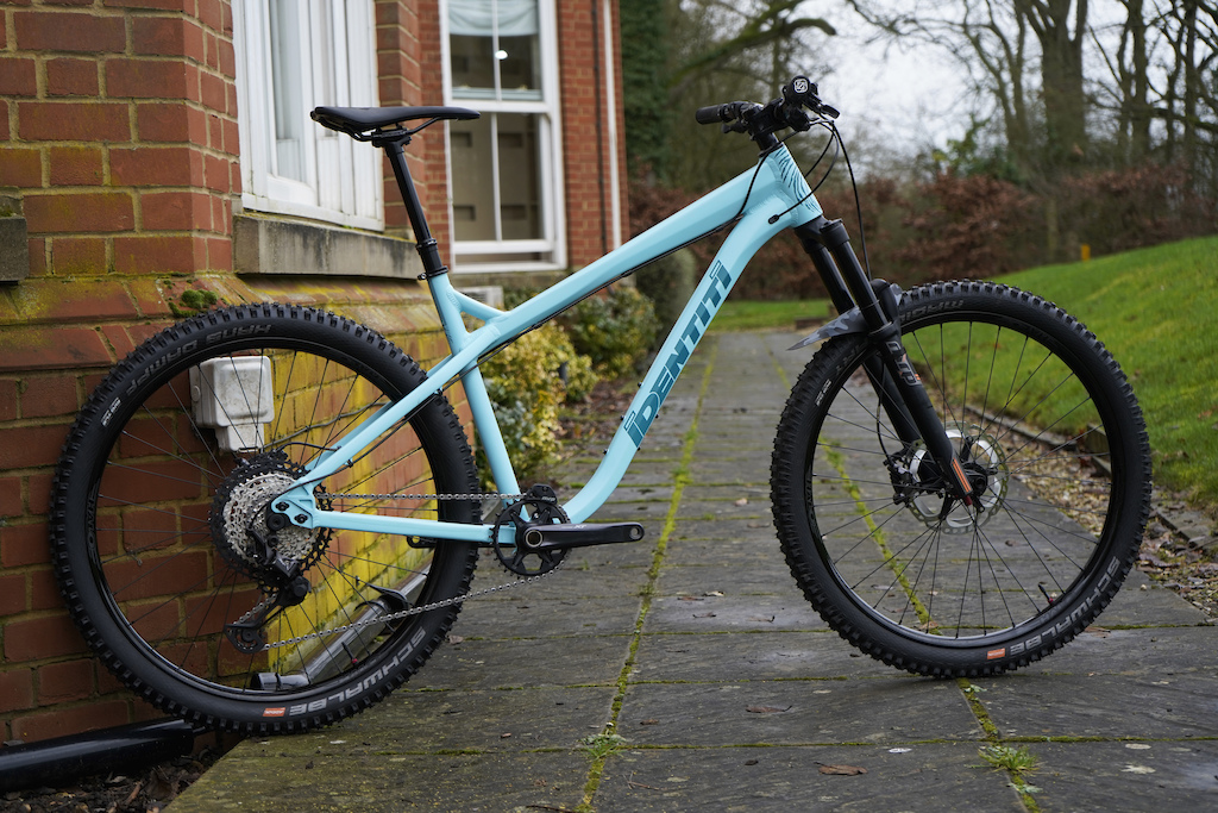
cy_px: 406
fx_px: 2267
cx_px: 609
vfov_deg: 20.3
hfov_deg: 30.1
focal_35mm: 67
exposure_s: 1/100
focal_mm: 67
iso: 320
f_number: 5.6
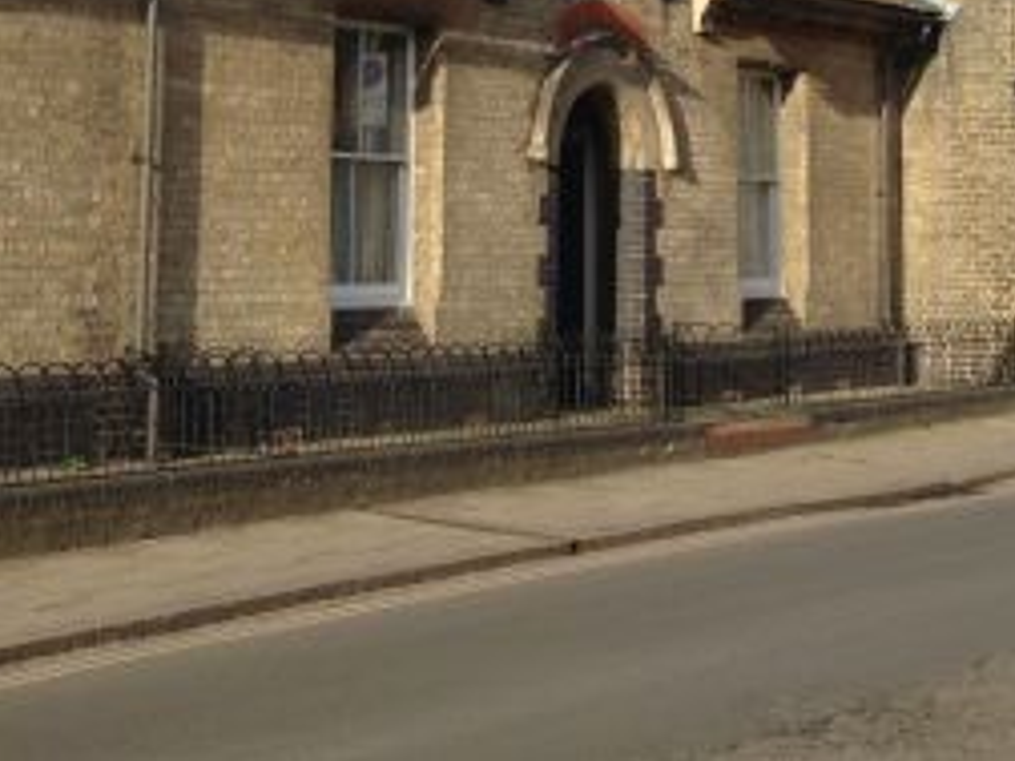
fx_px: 2610
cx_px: 189
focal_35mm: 89
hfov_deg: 21.7
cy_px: -60
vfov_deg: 16.2
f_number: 2.4
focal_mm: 4.28
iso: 50
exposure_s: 1/849
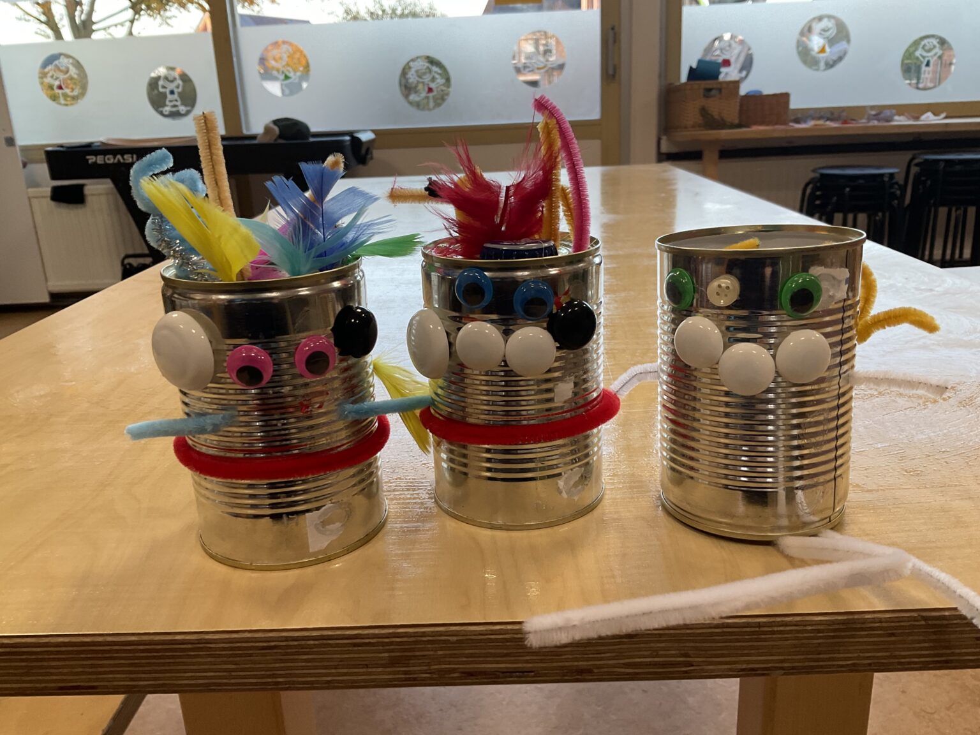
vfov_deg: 48.2
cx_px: 490
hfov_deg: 61.7
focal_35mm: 29
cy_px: 368
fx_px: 821
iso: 50
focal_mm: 3
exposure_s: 1/50
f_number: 1.8
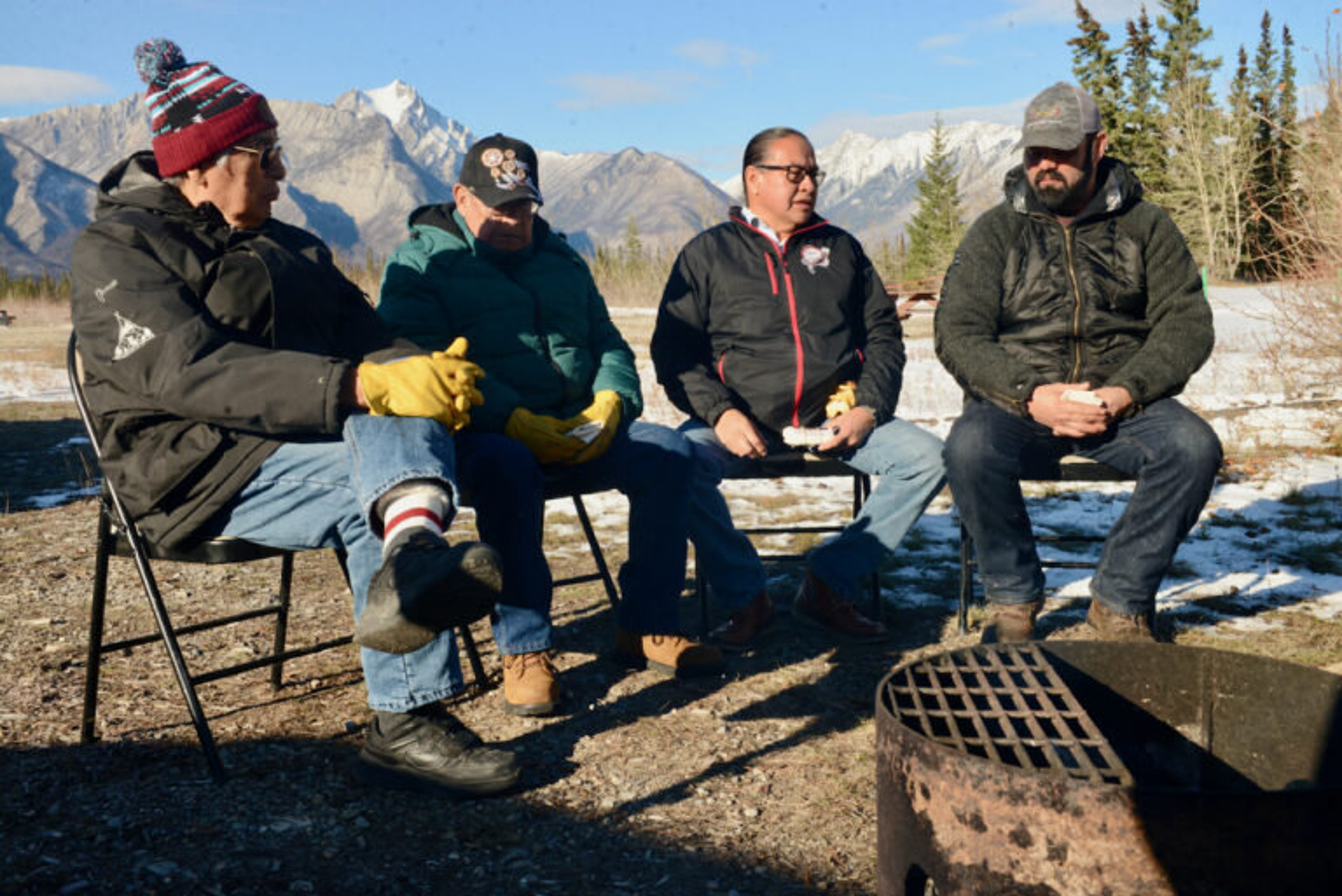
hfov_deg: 50.7
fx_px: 1417
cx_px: 671
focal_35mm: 38
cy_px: 448
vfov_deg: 35.1
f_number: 14
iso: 500
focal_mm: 38
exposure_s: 1/320
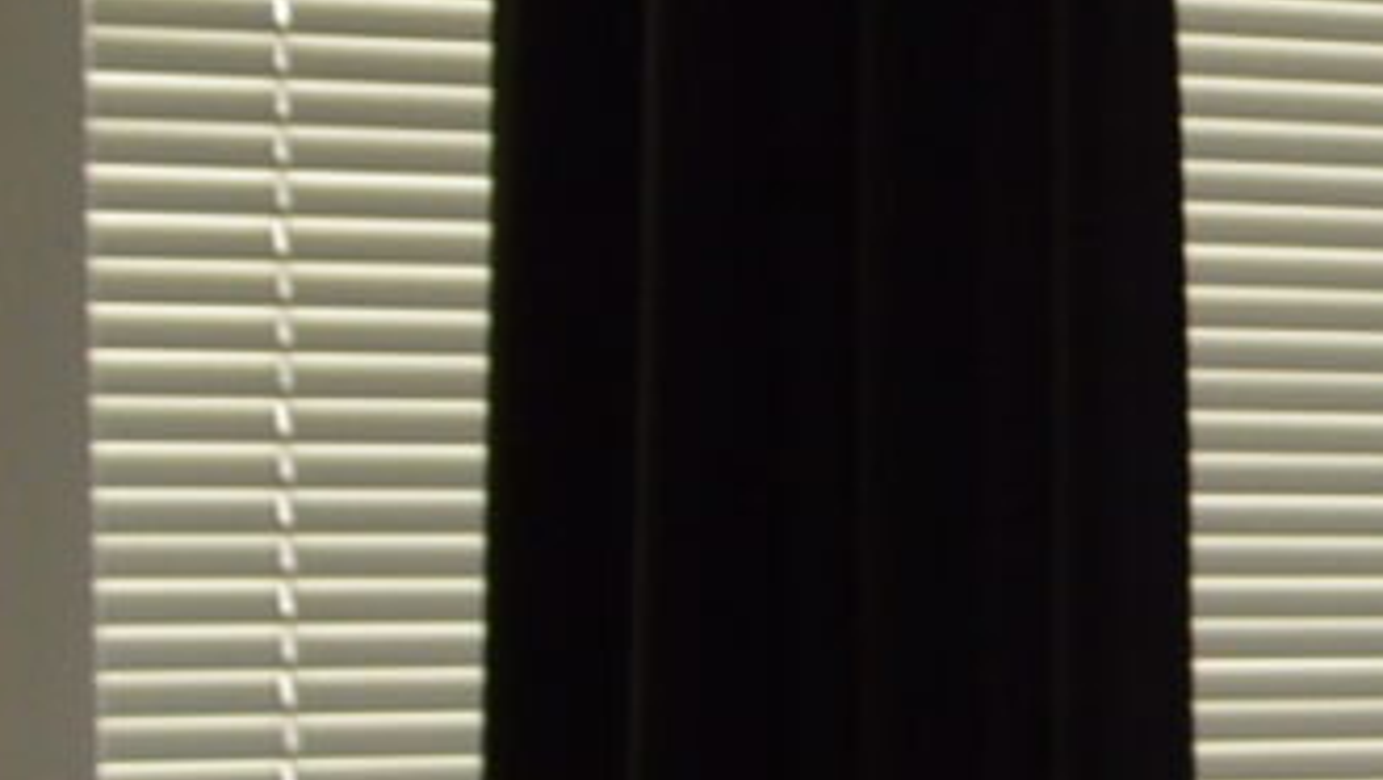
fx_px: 8035
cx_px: 3986
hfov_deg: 8.4
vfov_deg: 5.5
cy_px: 1501
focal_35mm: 219
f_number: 5.6
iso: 220
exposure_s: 1/125
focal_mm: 18
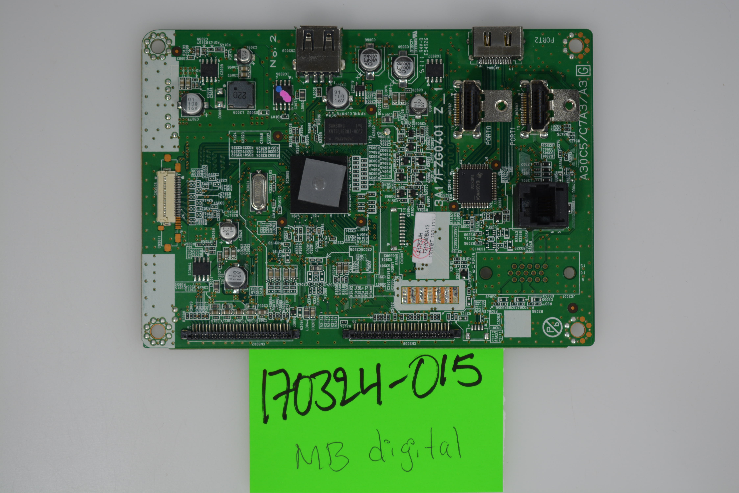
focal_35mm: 82
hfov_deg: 24.6
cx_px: 370
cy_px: 246
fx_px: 1694
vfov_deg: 16.6
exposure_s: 1/60
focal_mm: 55
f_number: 5.6
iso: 160
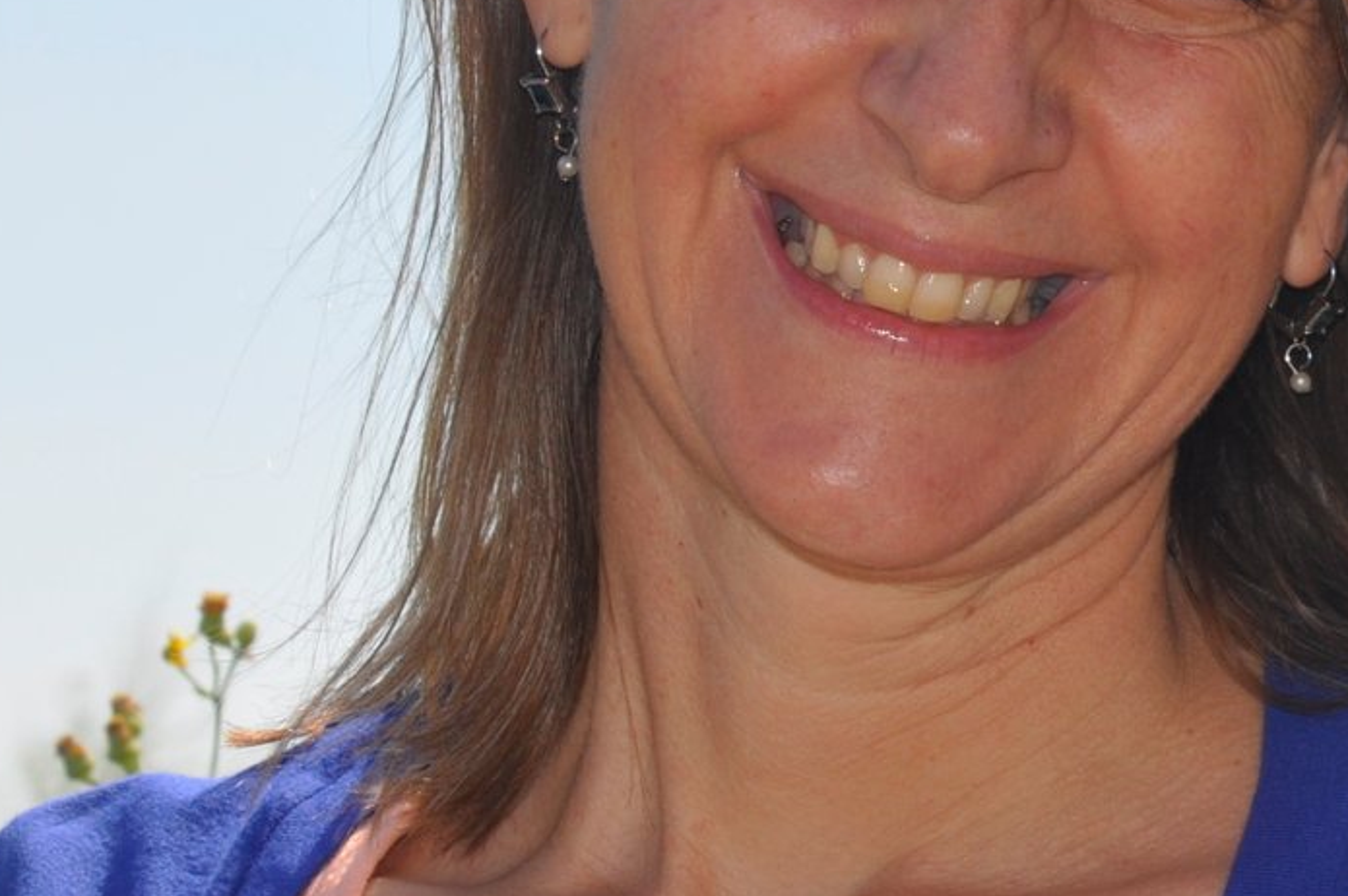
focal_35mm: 331
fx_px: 12400
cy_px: 235
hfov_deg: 6.2
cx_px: 1367
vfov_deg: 4.1
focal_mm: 75
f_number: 13
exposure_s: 1/200
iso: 200
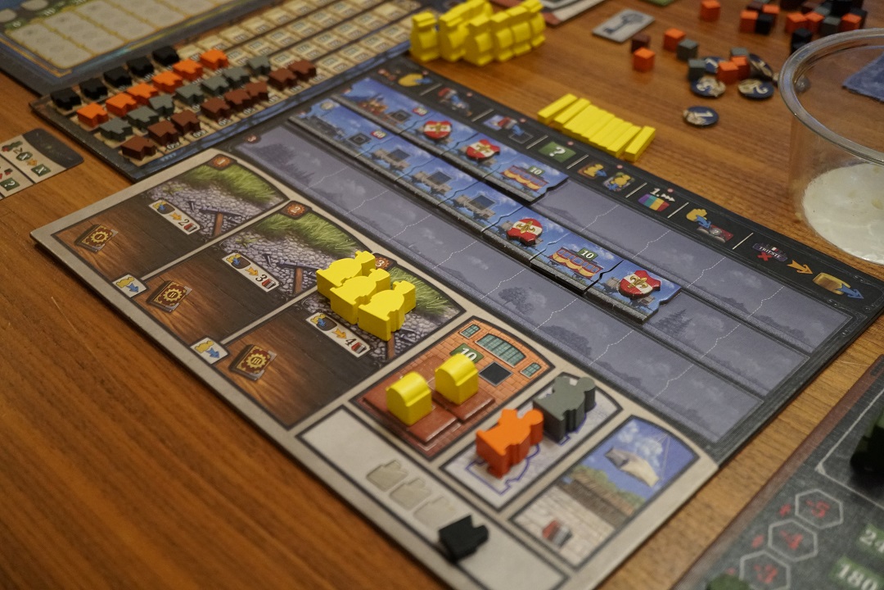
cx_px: 442
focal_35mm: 45
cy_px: 295
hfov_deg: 43.6
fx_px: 1105
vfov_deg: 29.9
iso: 2500
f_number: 3.5
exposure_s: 1/60
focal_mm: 30
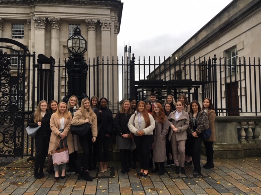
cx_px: 130
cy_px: 98
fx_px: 219
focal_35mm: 29
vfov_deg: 48.2
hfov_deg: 61.7
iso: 50
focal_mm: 4.15
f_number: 2.2
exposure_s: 1/33
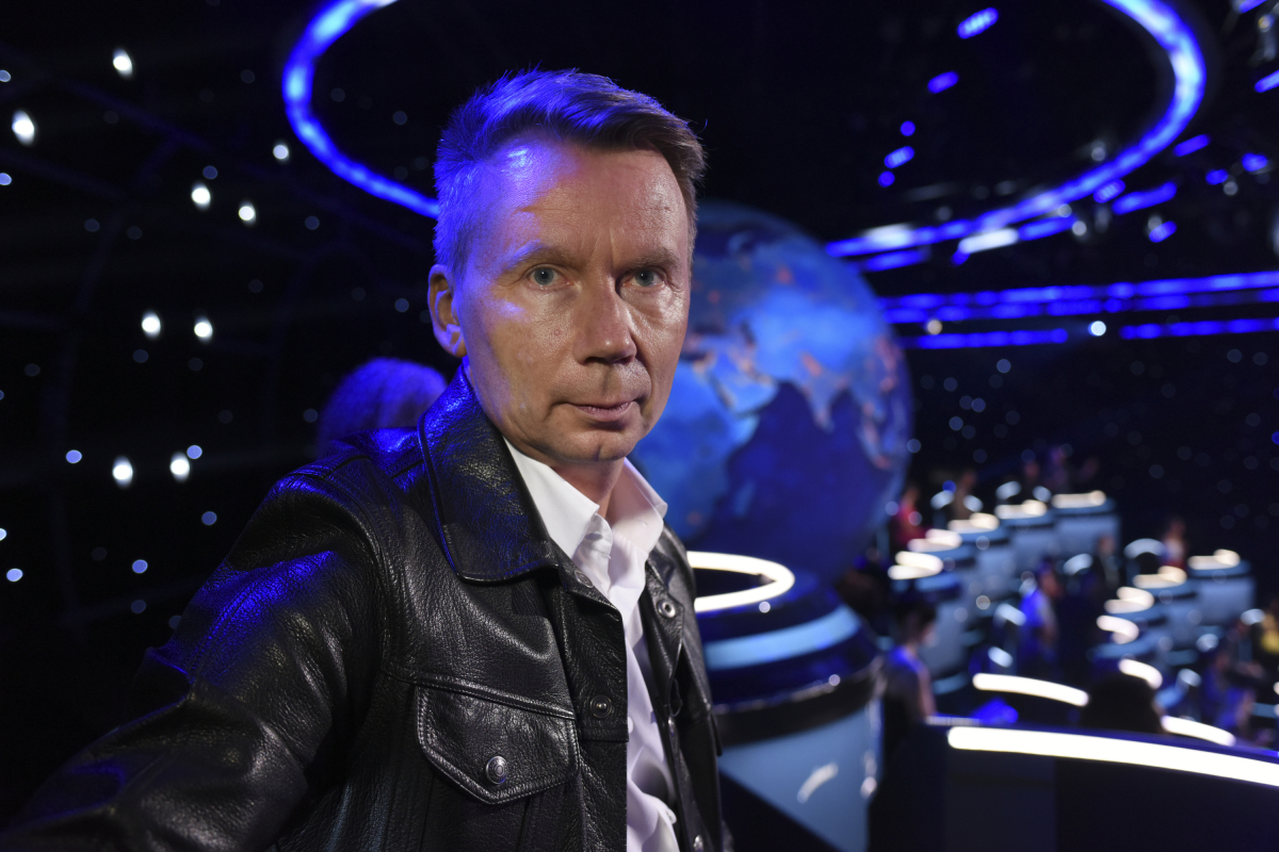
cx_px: 640
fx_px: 1350
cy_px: 426
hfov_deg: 50.7
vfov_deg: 35.1
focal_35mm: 38
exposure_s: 1/200
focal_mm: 38
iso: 2000
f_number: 4.5
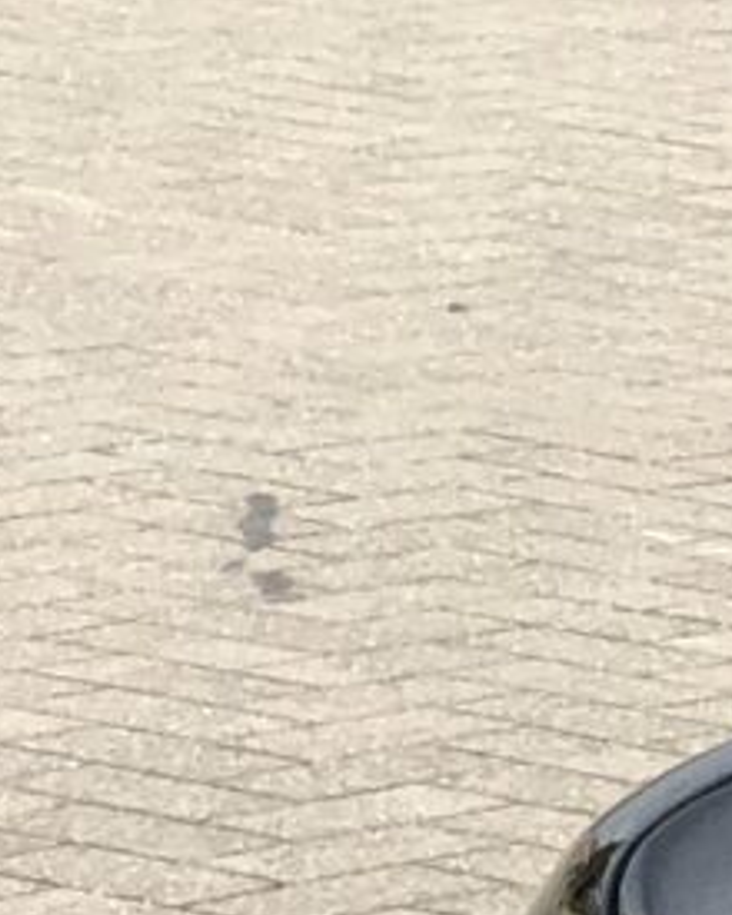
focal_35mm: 473
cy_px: 2529
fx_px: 12809
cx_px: 882
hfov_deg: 3.3
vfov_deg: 4.0
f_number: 2.4
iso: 16
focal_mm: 6
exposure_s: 1/787
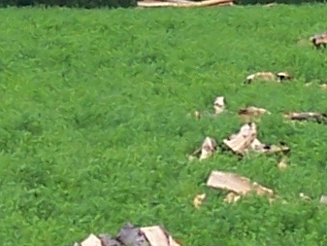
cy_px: 80
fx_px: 7560
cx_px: 364
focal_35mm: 800
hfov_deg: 2.5
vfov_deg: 1.9
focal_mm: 19.4
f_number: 3.2
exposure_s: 1/90
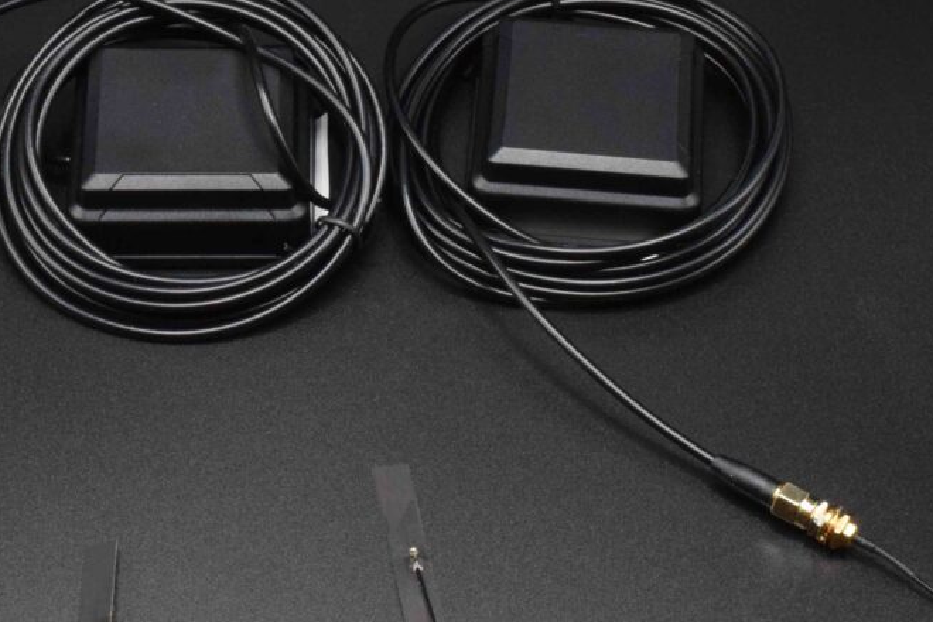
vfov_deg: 13.5
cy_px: 452
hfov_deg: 20.2
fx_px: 2622
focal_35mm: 101
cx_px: 365
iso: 1600
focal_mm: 29
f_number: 20
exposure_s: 1/60
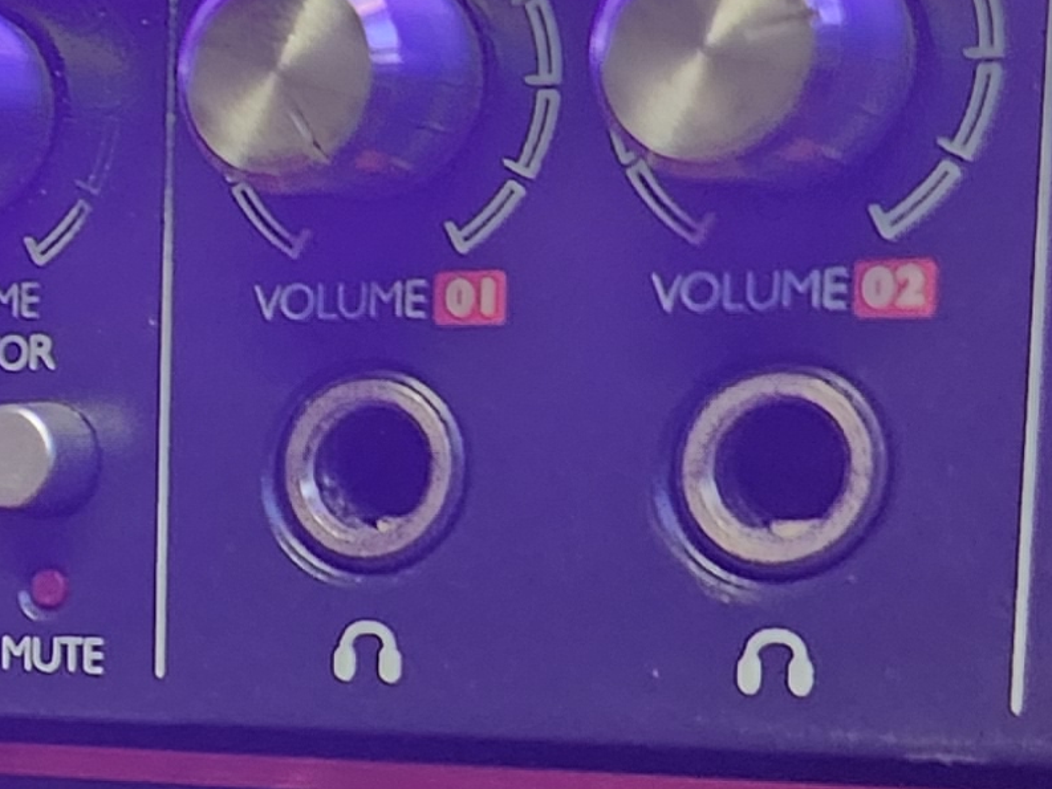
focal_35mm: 116
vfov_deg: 12.5
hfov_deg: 16.0
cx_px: -366
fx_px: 3526
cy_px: 914
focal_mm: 5.4
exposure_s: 1/60
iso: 640
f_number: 1.8
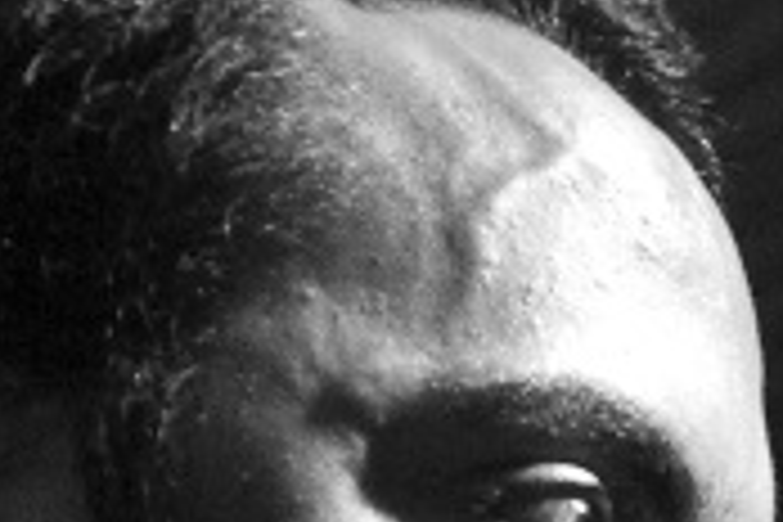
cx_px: 936
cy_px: 1269
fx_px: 9374
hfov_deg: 4.8
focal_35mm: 431
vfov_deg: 3.2
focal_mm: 50
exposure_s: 1/25
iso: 2000
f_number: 5
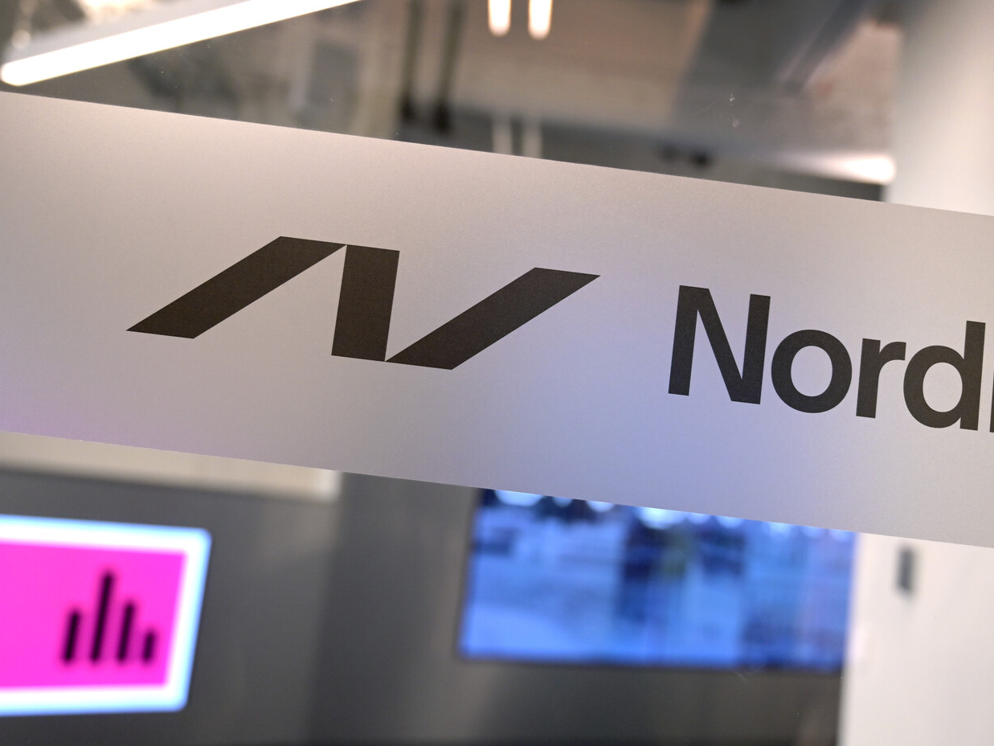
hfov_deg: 41.1
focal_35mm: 46
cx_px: 575
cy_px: 332
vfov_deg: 31.5
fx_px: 1321
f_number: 4
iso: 1400
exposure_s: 1/200
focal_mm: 37
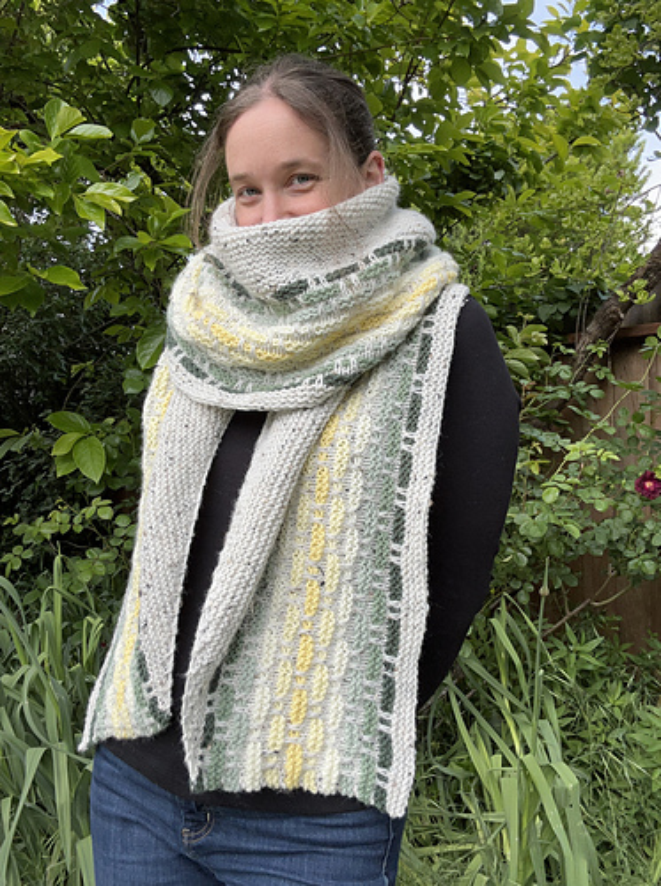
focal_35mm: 30
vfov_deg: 60.1
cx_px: 330
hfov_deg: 46.7
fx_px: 766
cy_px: 443
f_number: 1.9
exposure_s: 1/395
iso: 25
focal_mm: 2.69
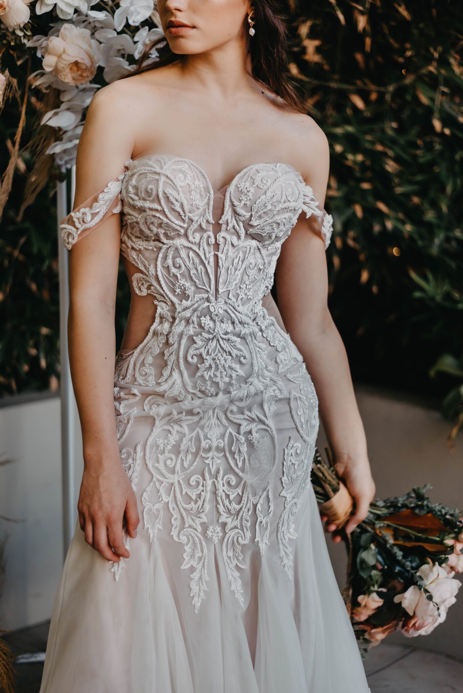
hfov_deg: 27.0
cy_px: 346
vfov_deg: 39.6
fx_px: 964
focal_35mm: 50
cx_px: 232
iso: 500
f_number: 1.8
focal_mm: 50
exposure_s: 1/1600
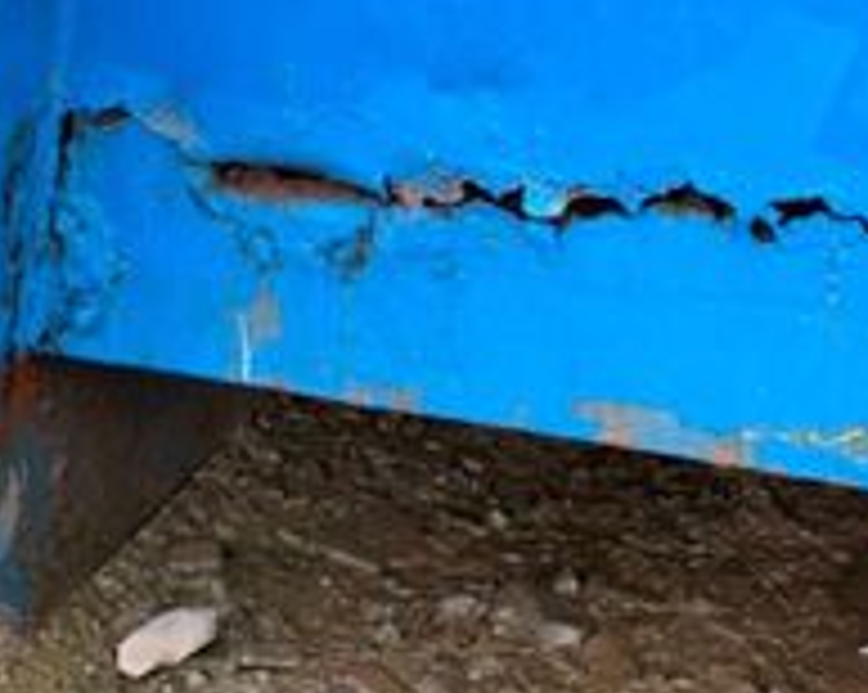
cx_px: 481
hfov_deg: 13.2
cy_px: 140
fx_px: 3747
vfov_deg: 10.5
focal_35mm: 146
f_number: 1.78
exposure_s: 1/112
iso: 100
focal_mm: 6.76
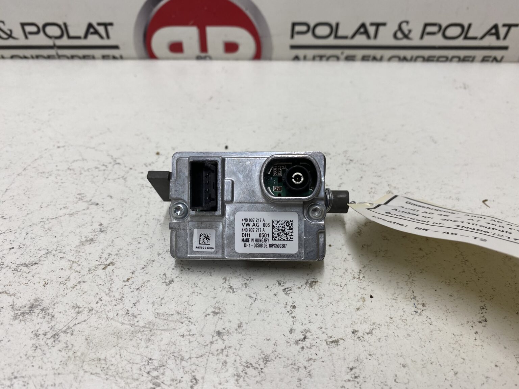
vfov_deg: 53.1
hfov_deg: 67.3
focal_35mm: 26
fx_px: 390
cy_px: 194
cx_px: 260
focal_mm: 4.25
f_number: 1.8
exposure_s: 1/100
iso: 64
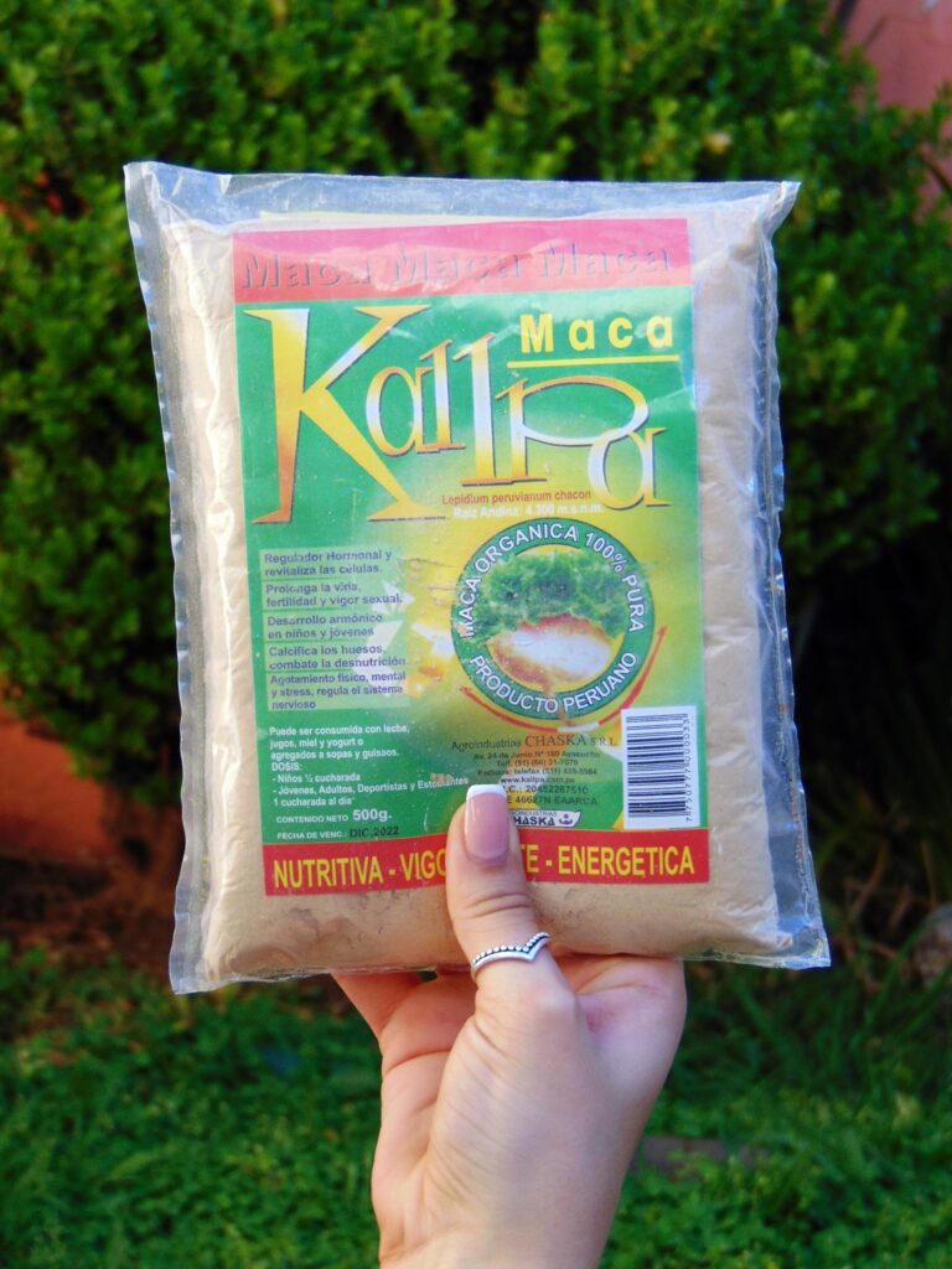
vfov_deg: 18.2
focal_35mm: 108
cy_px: 634
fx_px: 3960
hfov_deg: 13.7
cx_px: 476
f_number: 3.9
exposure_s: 1/125
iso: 80
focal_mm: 19.4
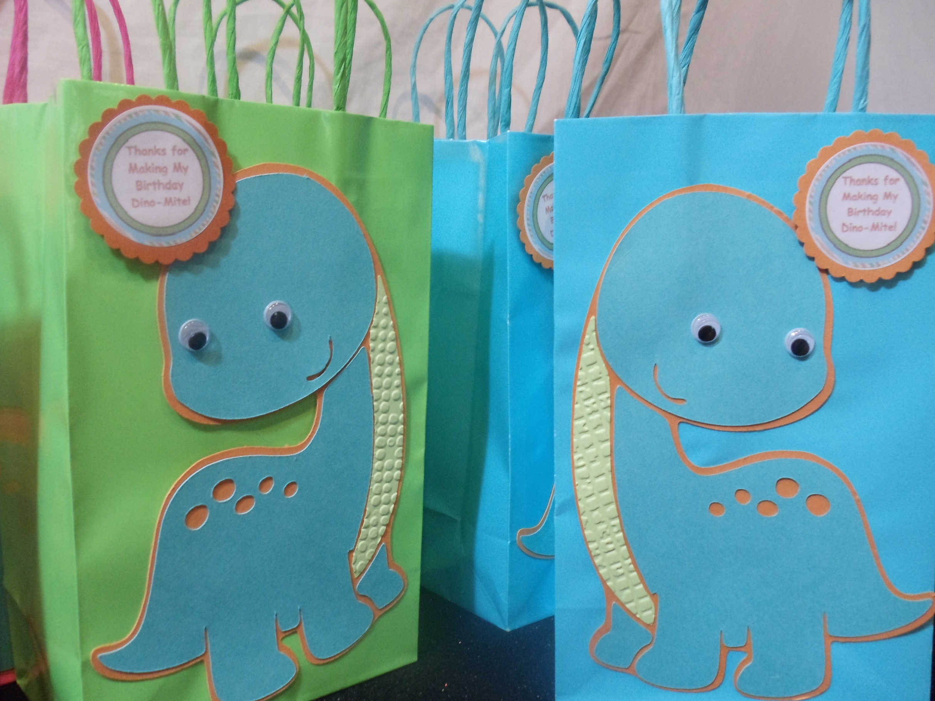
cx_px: 462
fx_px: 1269
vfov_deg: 30.9
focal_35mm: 47
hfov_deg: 40.4
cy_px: 350
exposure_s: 1/15
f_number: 3.5
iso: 400
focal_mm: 6
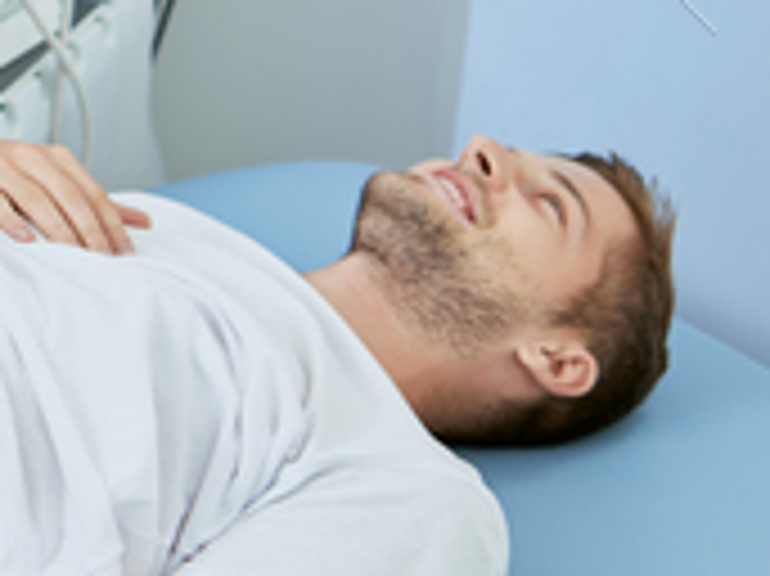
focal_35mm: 116
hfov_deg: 15.7
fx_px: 2579
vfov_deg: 12.4
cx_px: -360
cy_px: -135
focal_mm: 35
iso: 200
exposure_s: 1/250
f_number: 3.2
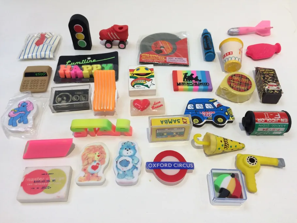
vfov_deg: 48.2
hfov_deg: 61.6
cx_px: 148
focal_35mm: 29
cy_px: 112
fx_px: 249
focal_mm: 4.15
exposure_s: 1/100
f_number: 2.2
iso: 50
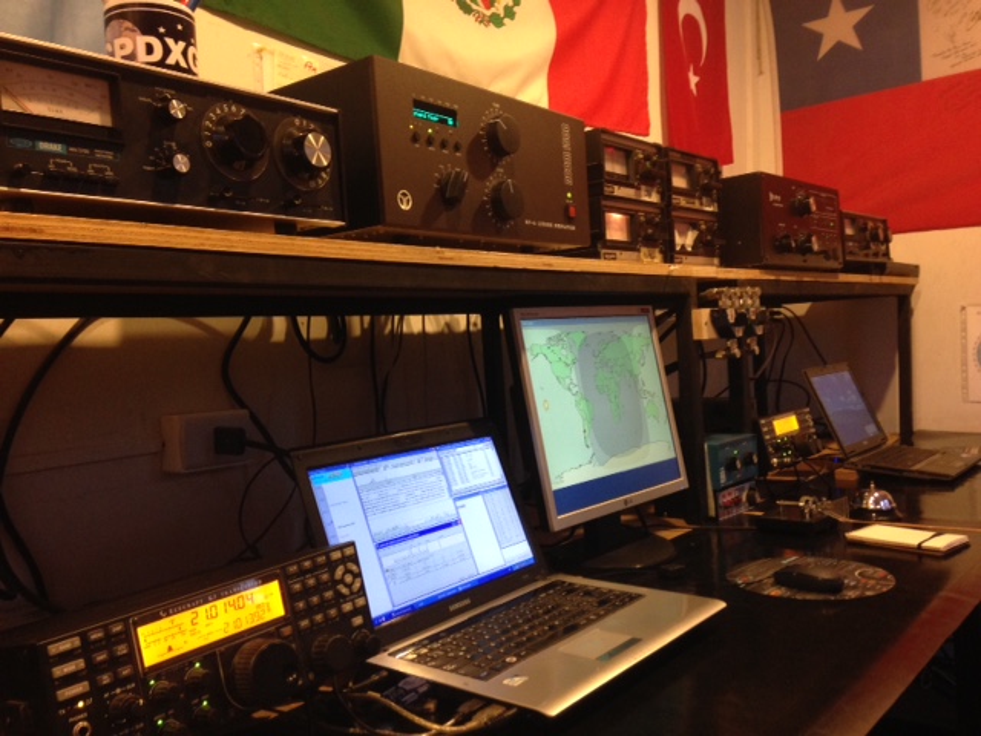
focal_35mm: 33
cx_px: 490
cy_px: 368
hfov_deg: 55.4
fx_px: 935
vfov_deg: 42.9
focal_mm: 4.12
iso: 160
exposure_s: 1/20
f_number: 2.4
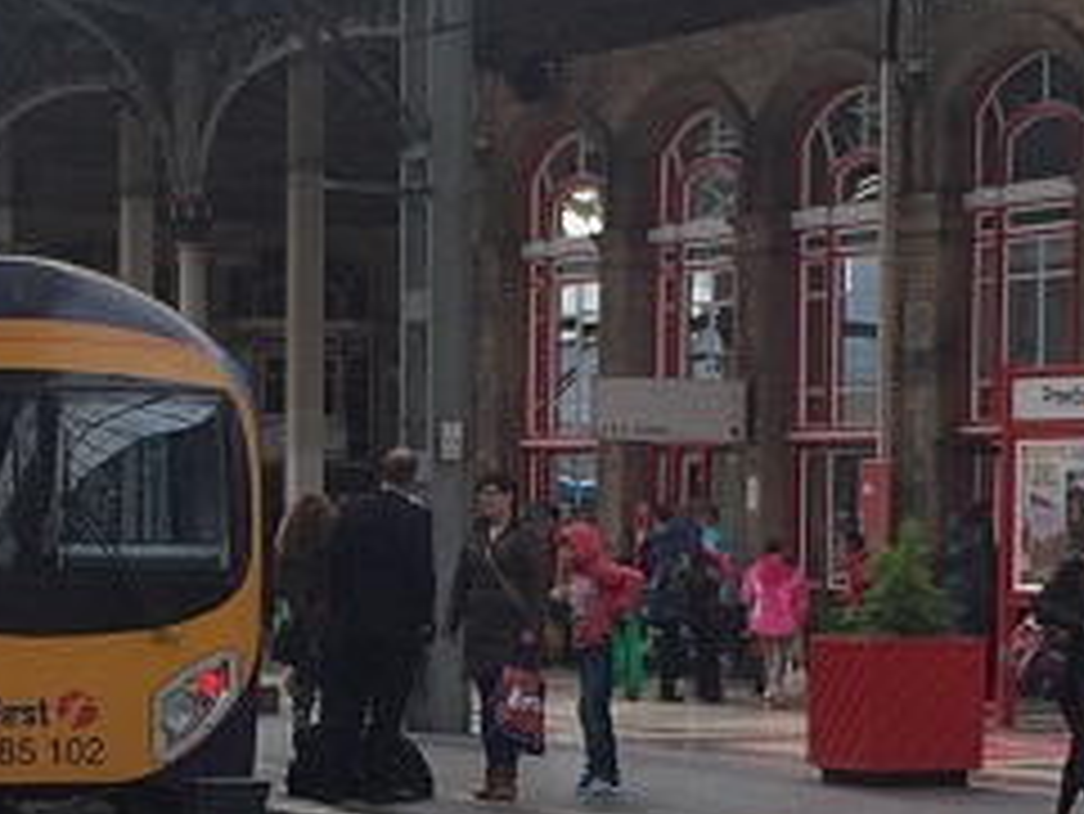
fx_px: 4919
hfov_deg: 12.6
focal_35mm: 157
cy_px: 850
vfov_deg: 9.4
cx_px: 418
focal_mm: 4.15
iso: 32
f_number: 2.2
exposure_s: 1/247
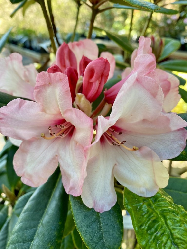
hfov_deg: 53.1
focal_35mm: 26
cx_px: 94
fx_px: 187
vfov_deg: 67.3
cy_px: 124
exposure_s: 1/122
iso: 64
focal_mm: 4.25
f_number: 1.8
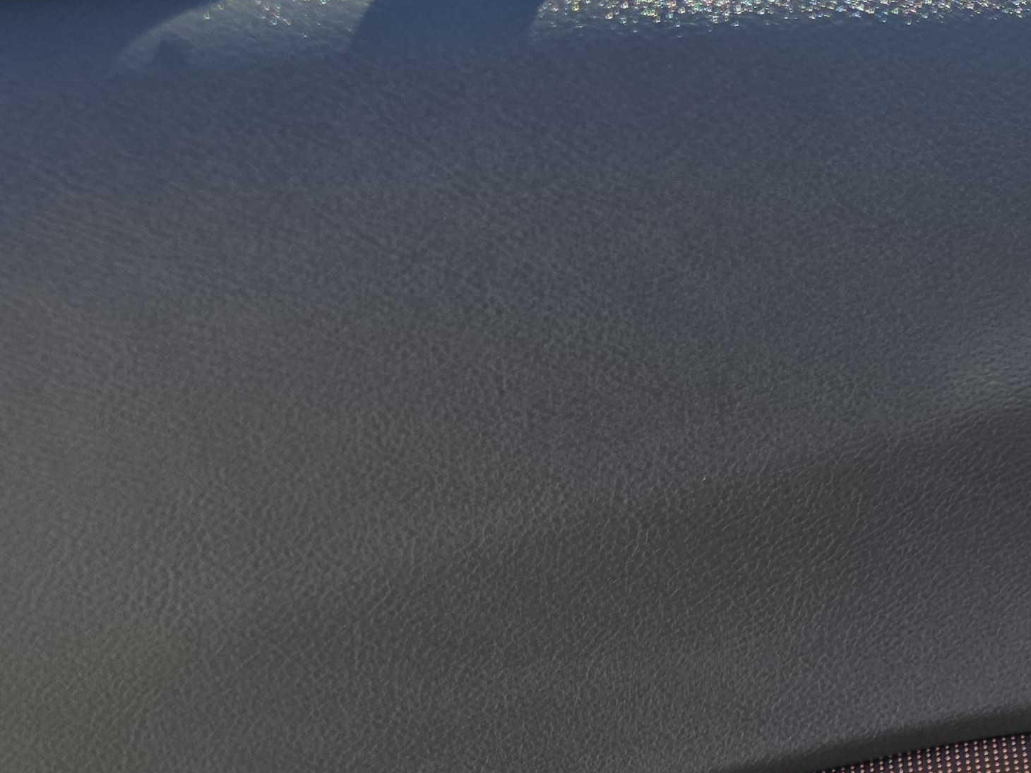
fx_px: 1876
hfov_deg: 26.5
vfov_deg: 21.2
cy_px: 993
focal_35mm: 63
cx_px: 1311
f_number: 1.7
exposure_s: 1/180
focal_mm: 6.3
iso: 12
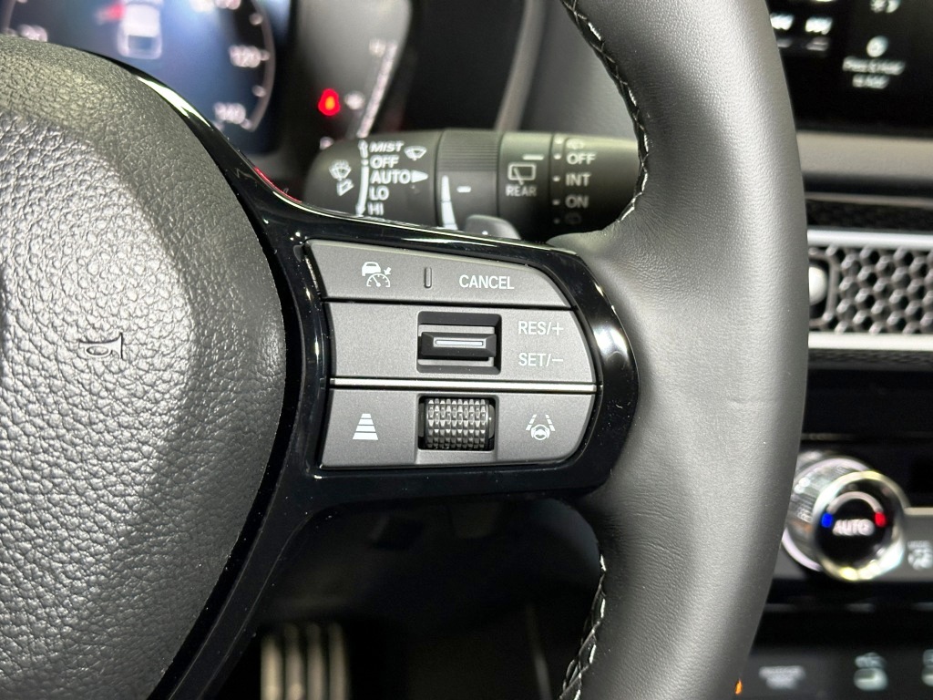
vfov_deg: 30.3
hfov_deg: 39.7
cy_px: 350
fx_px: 1294
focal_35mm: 48
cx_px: 466
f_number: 1.78
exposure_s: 1/40
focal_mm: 6.86
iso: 400
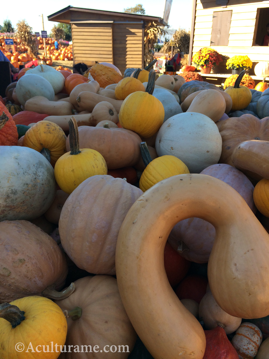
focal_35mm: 29
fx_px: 300
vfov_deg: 61.7
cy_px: 180
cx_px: 134
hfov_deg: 48.2
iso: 32
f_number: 2.2
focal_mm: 4.15
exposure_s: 1/483
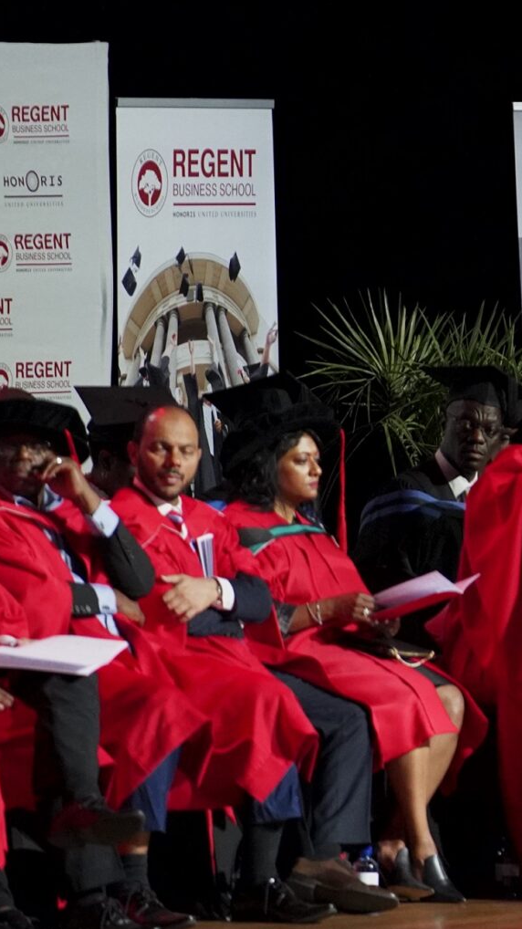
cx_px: 756
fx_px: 12979
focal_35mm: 527
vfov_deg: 4.1
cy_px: 471
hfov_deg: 2.3
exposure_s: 1/320
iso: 6400
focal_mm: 200
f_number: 2.8
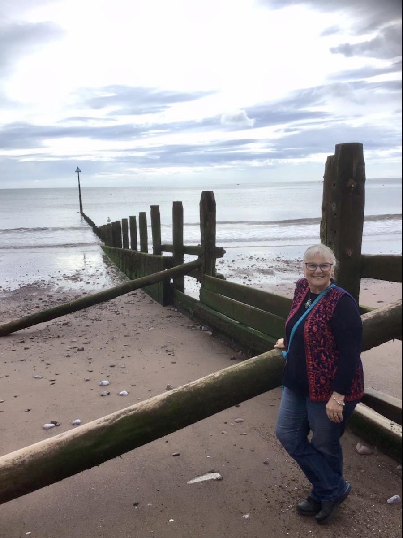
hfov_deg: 45.4
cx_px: 202
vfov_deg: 58.4
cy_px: 269
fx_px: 481
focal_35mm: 31
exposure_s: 1/849
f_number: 2.4
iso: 25
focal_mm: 3.3
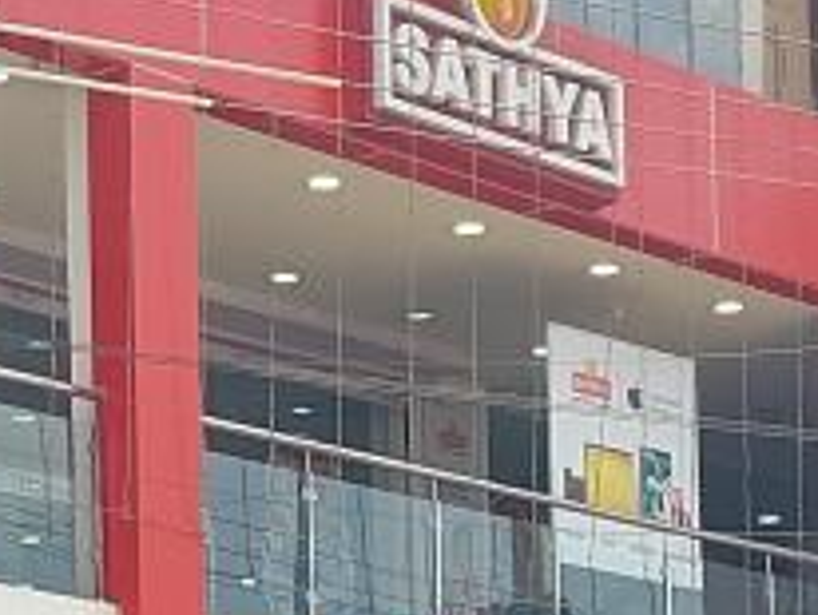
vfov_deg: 15.0
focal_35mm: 93
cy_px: 849
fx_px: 2200
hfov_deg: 20.9
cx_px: 199
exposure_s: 1/383
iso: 20
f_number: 1.8
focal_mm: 4.6
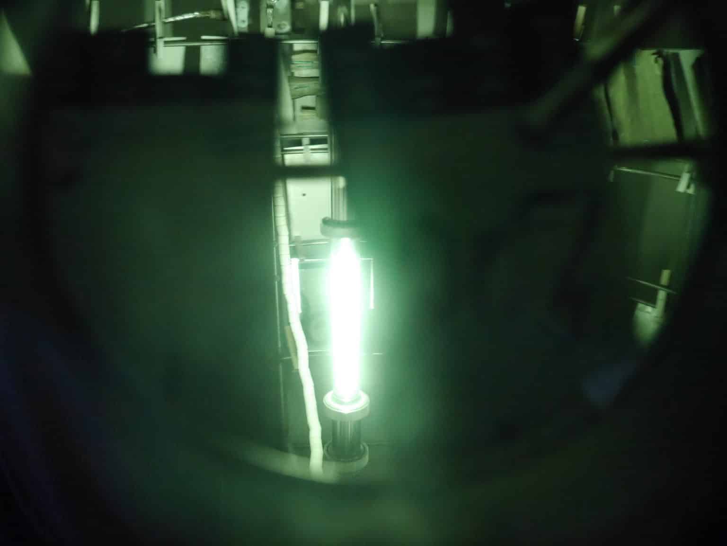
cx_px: 364
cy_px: 273
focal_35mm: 36
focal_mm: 18
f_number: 4
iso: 3200
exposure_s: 1/13
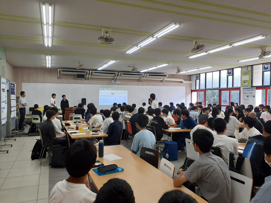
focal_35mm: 27
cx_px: 136
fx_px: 211
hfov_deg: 65.3
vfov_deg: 51.4
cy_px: 102
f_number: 1.9
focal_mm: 3.6
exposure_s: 1/50
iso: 64
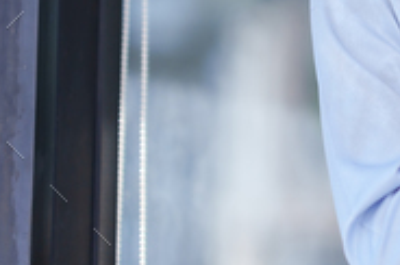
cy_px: -140
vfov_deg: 5.0
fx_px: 3028
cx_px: 591
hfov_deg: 7.4
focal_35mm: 273
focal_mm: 85
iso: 400
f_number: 1.6
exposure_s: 1/1250
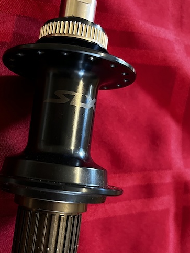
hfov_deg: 33.5
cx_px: 73
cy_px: 144
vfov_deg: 43.7
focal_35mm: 43
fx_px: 315
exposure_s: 1/40
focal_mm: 5.7
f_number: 1.5
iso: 640
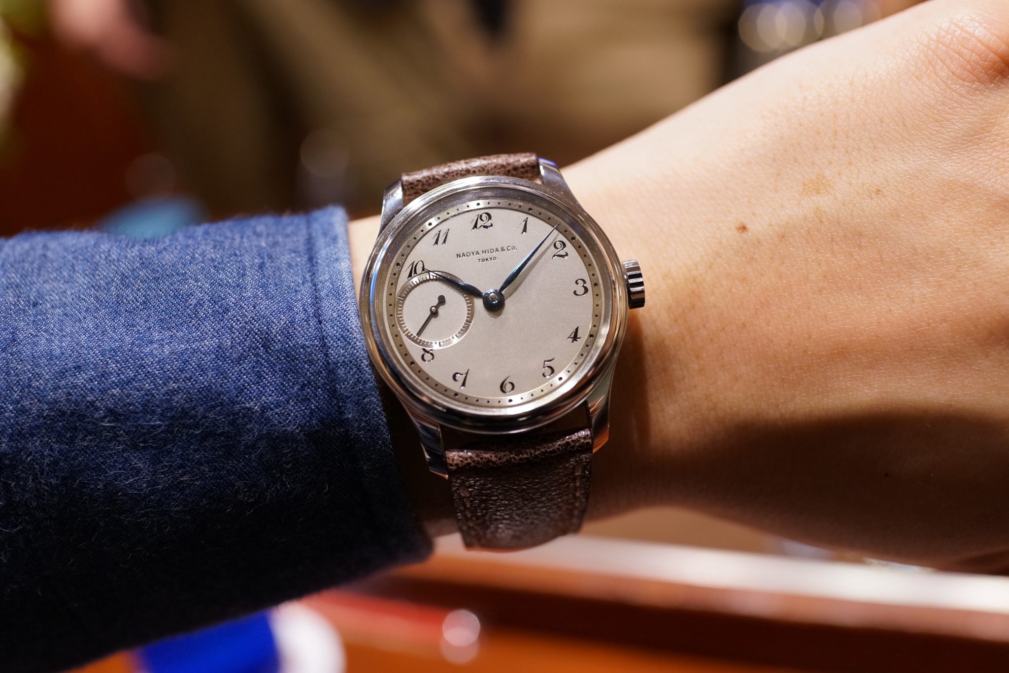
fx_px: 981
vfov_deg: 37.8
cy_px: 336
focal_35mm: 35
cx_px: 504
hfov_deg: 54.4
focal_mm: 35
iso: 1250
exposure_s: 1/80
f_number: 4.5
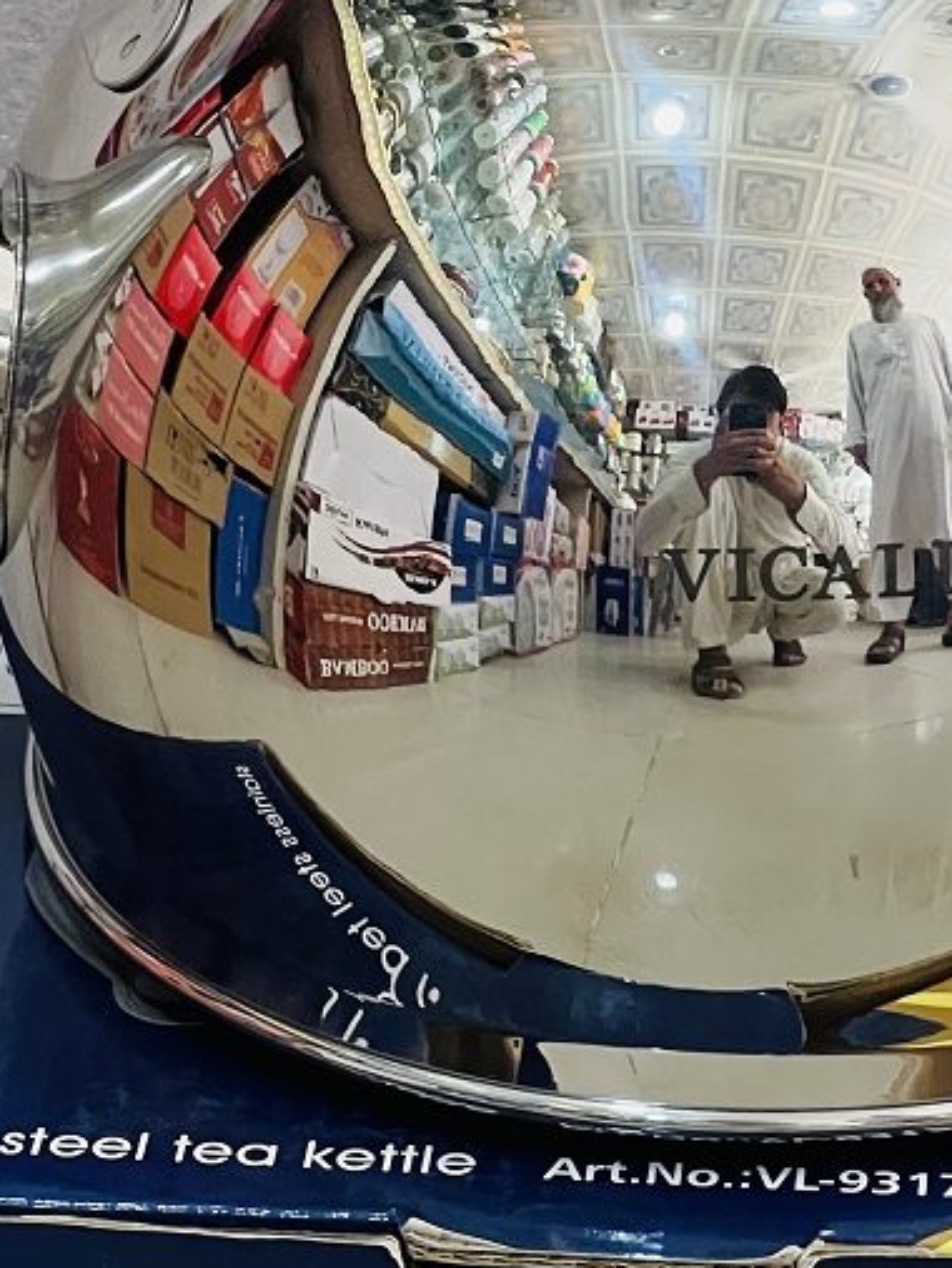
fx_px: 7804
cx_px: 616
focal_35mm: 213
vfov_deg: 9.2
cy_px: -195
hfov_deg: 7.0
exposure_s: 1/115
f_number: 2.8
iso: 200
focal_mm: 9
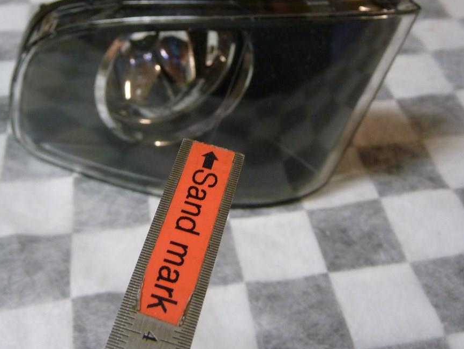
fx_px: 523
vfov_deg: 36.8
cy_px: 157
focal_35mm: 39
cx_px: 198
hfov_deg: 47.7
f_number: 3.4
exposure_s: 1/30
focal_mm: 5
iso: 250
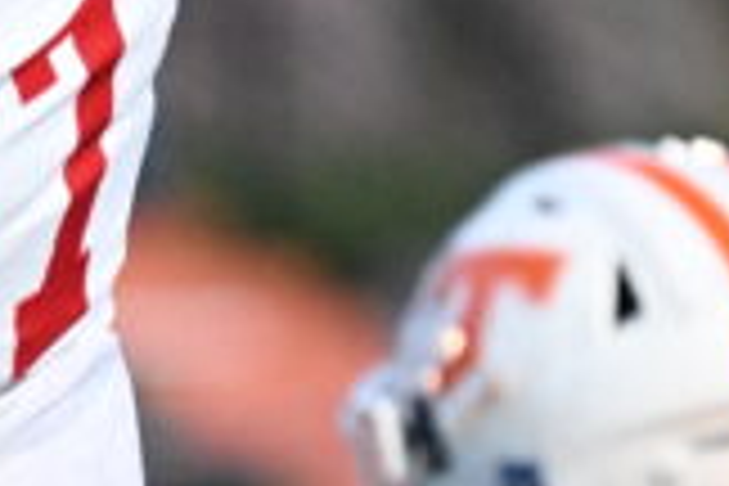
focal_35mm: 1775
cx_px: -1336
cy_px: 706
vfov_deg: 0.8
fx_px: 35941
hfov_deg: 1.2
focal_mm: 240
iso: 3600
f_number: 2.8
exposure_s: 1/1000
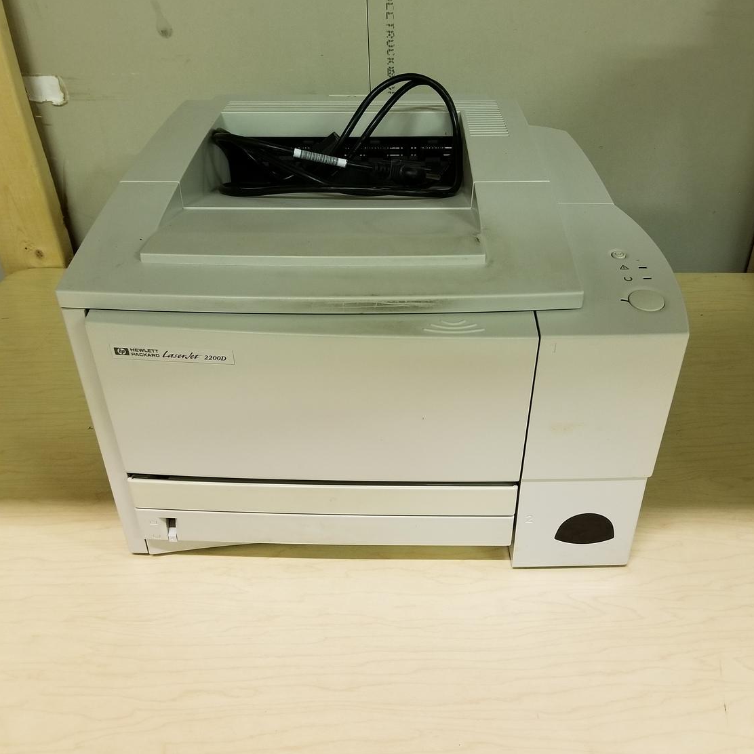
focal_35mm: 31
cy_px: 354
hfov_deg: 52.5
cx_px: 379
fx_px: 764
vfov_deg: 52.5
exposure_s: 1/30
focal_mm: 4.25
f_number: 1.7
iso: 250
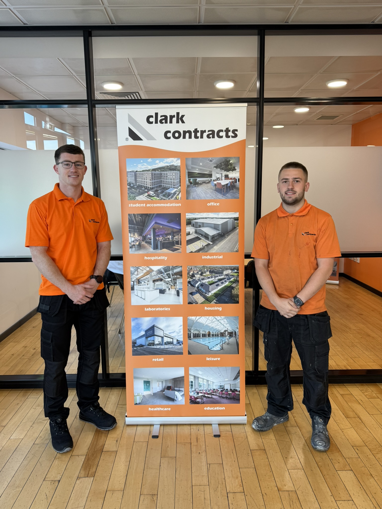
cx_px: 191
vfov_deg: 71.6
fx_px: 353
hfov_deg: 56.8
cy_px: 254
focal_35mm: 24
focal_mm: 6.76
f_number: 1.78
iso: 80
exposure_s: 1/100
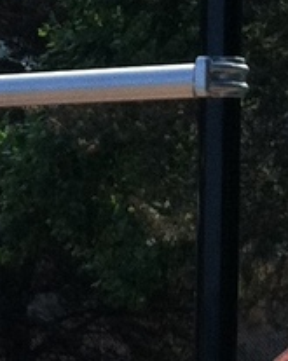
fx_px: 2819
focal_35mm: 264
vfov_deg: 7.3
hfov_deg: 5.4
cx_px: -689
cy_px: 255
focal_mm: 3.85
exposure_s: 1/600
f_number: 2.8
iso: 80
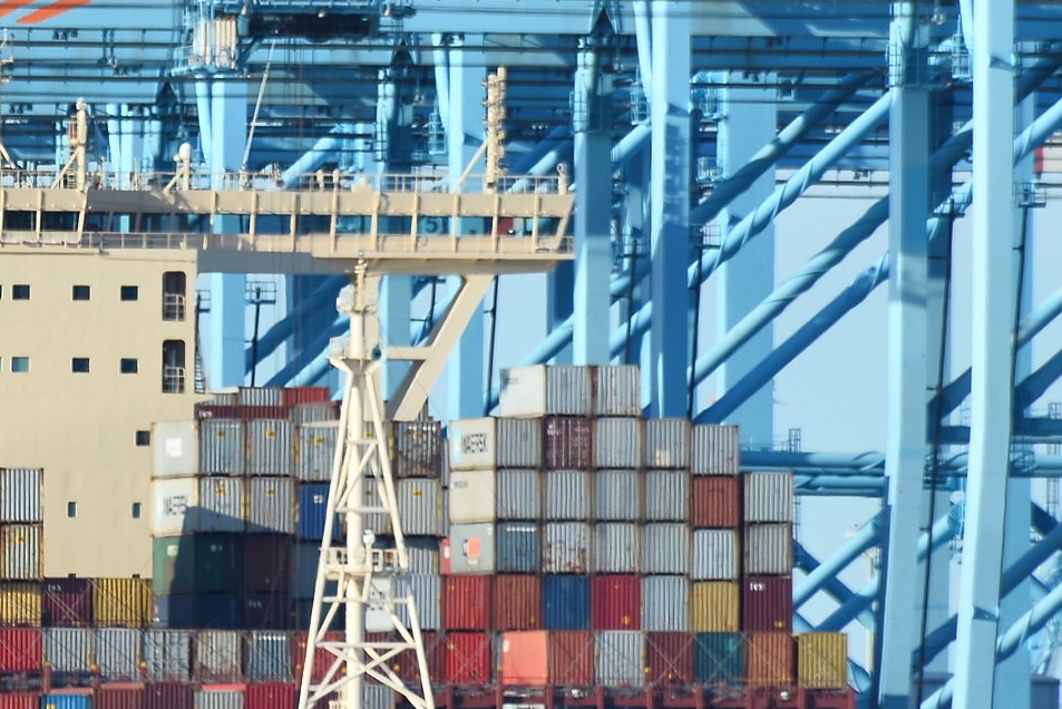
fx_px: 37238
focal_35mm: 1262
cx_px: -477
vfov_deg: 1.1
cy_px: 614
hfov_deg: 1.6
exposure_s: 1/400
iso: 100
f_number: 7.1
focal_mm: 400
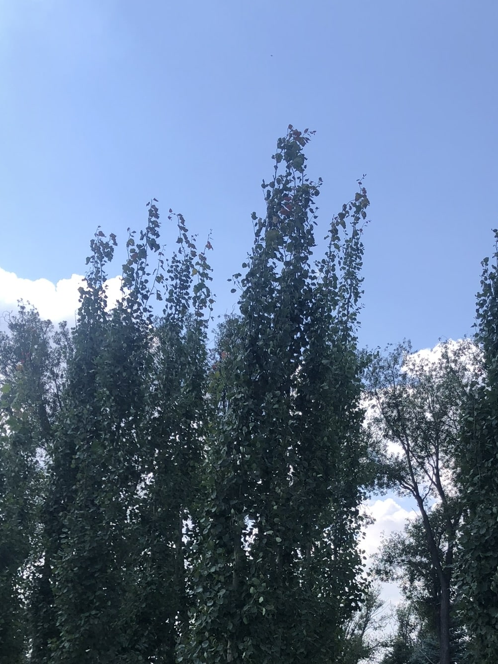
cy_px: 506
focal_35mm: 43
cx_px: 294
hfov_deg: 33.5
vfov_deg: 42.4
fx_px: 825
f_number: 1.8
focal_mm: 3.99
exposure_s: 1/1621
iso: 20
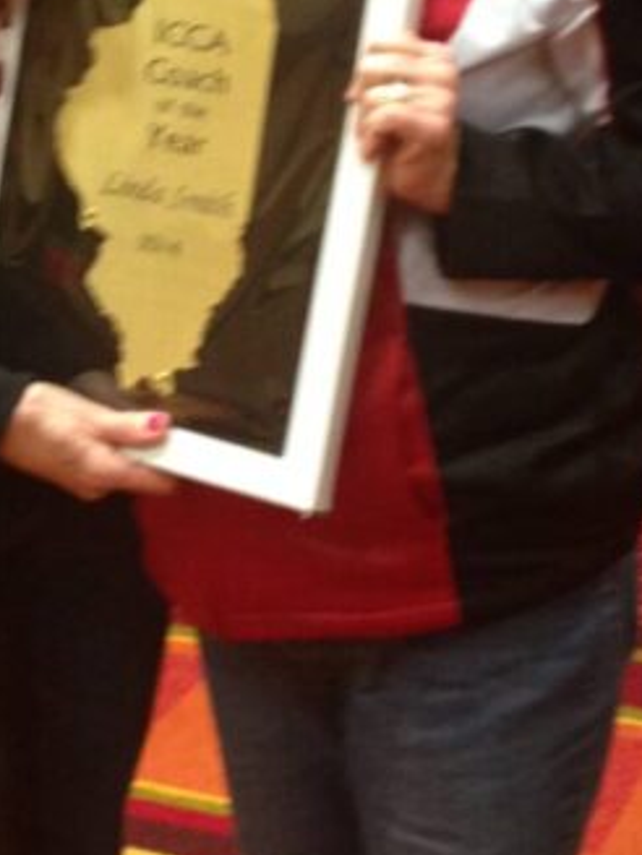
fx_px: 2547
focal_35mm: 103
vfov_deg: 19.0
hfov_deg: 14.4
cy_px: 248
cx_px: 240
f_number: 2.4
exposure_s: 1/20
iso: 250
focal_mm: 4.12
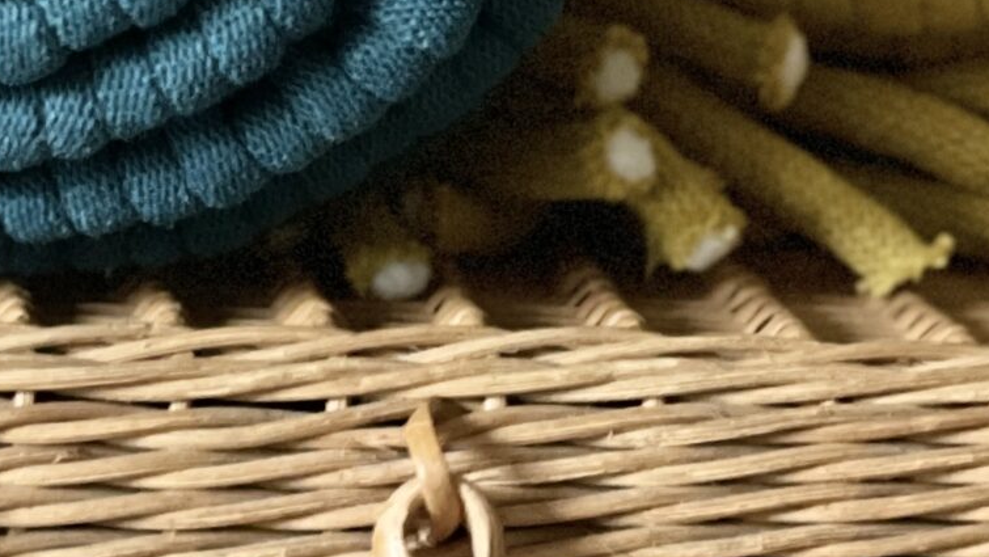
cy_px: -877
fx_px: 5036
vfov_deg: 6.0
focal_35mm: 192
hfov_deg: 11.2
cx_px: 219
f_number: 2
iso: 500
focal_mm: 6
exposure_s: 1/15
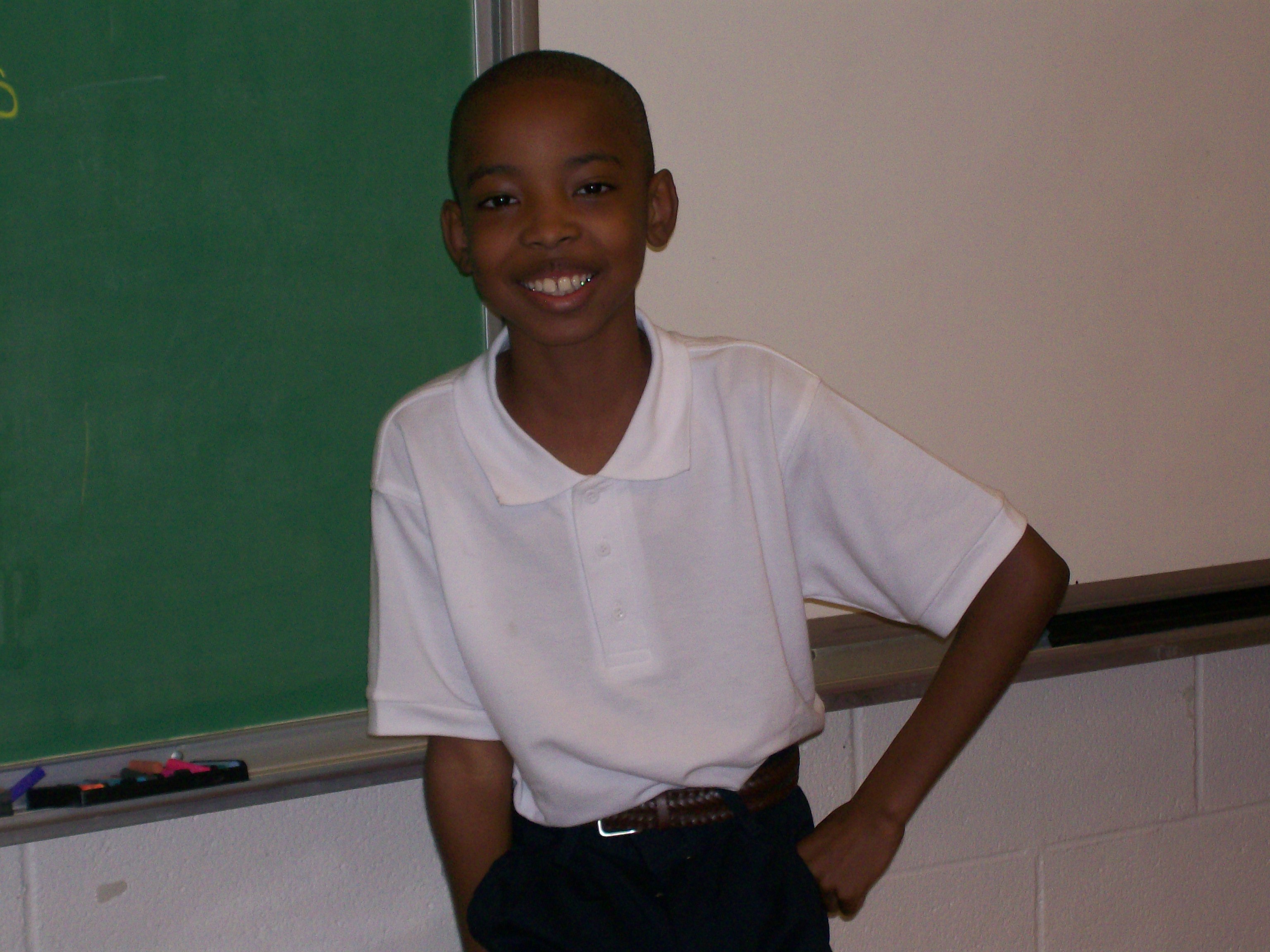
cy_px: 476
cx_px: 635
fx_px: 3962
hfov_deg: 18.2
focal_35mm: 108
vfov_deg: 13.7
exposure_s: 1/125
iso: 140
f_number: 4.8
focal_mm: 18
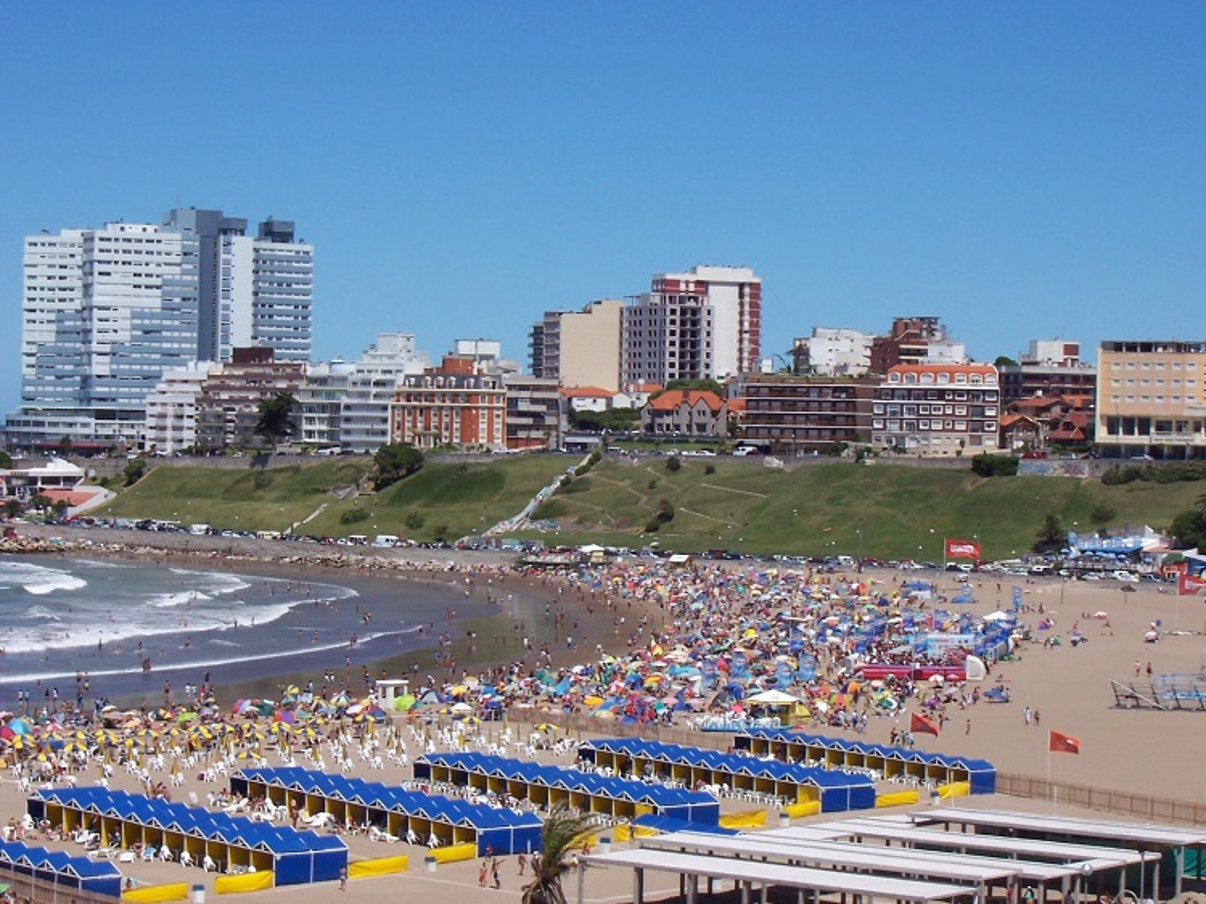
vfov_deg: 14.5
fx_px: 3552
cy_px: 452
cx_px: 603
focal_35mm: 102
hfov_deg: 19.3
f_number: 9.5
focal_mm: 16.8
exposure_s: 1/350
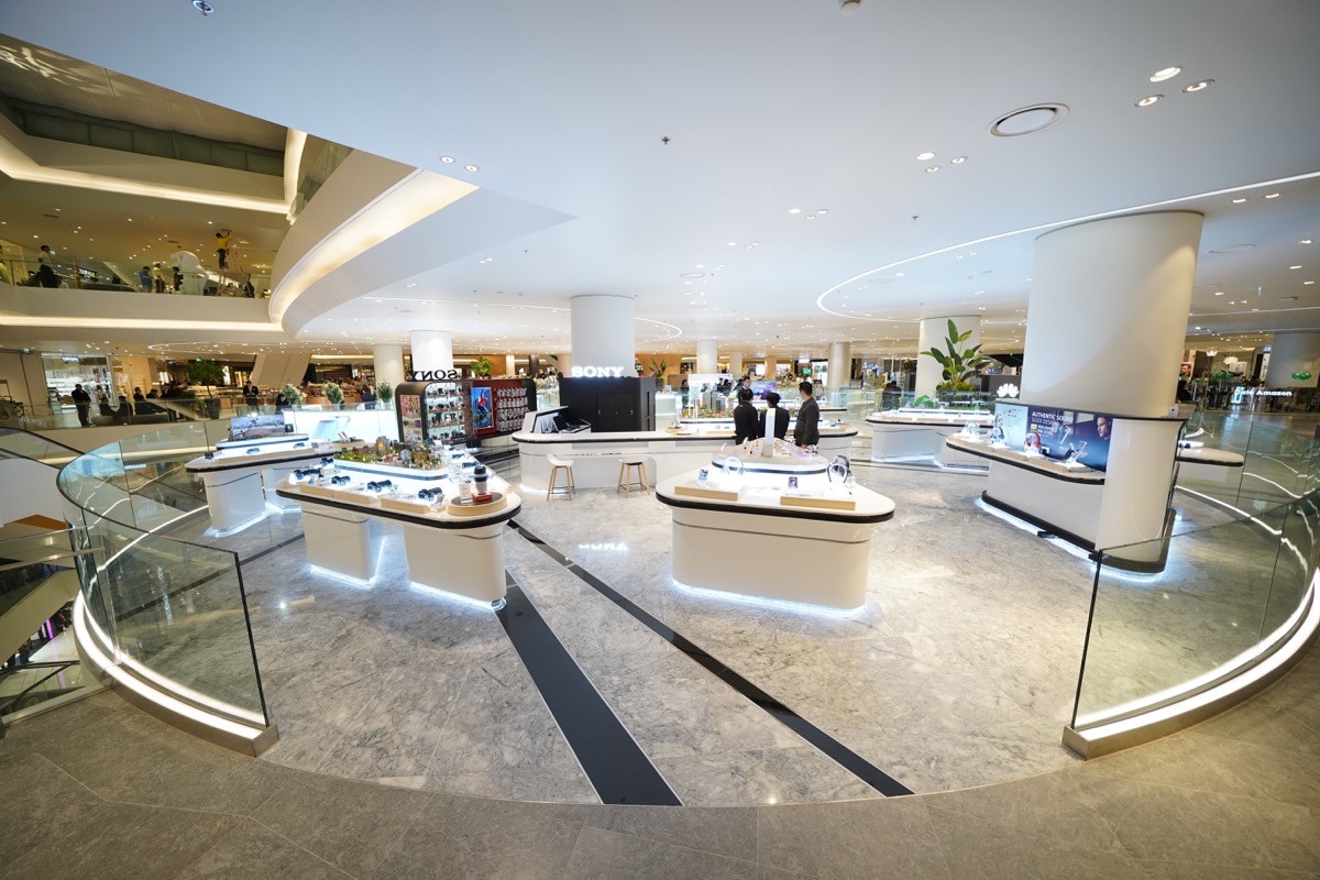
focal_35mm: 12
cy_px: 440
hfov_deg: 112.6
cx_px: 660
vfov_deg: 90.0
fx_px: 440
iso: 400
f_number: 4
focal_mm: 12
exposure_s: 1/50
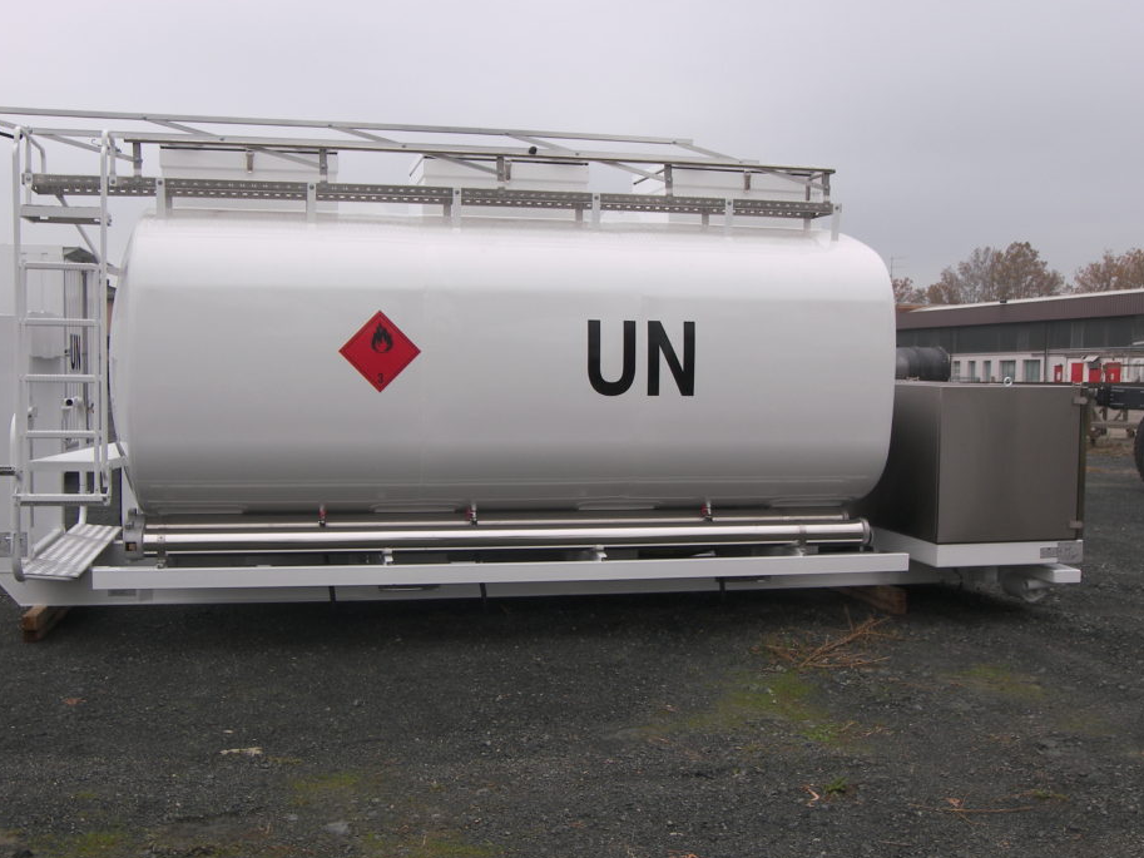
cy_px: 423
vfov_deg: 38.7
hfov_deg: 50.1
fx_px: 1223
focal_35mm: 37
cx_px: 529
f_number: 3.2
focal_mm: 6.9
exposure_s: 1/125
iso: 50
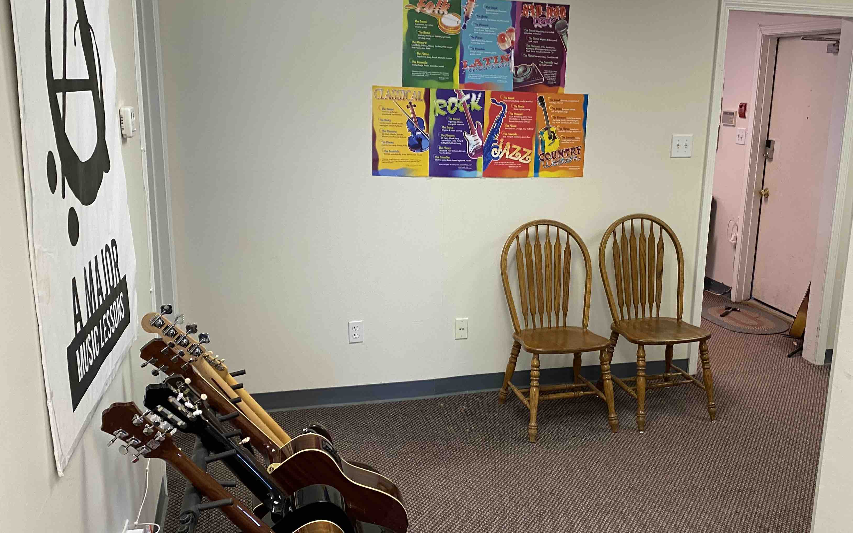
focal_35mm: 34
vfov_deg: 37.3
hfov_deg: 56.3
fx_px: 790
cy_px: 256
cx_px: 510
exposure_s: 1/60
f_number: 1.8
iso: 100
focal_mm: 4.25
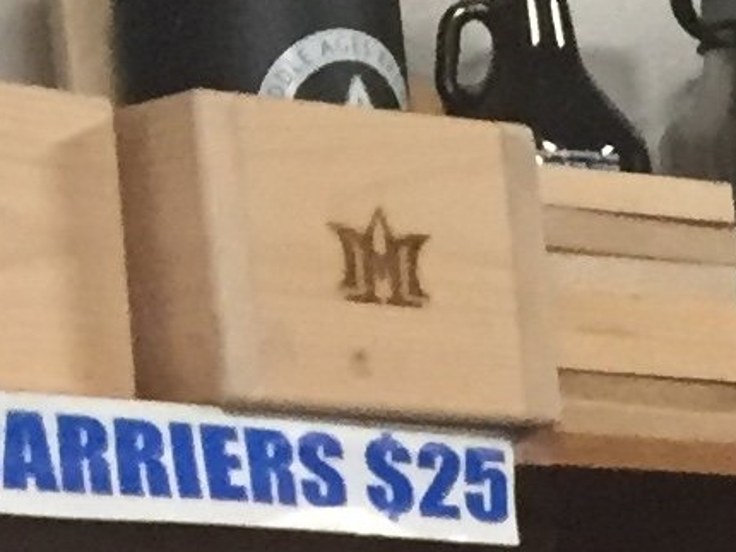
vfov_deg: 6.1
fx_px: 4680
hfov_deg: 7.7
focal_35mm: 220
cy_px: 1798
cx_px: 2319
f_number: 2.2
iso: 160
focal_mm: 4.15
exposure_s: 1/30
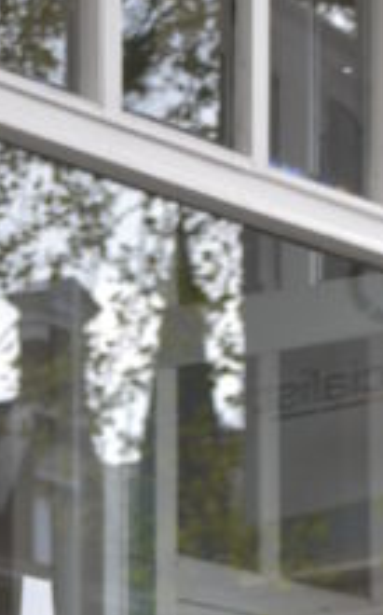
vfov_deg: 7.3
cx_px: -253
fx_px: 4538
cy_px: 1420
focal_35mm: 271
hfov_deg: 4.8
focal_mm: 38
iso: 110
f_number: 5.6
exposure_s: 1/125
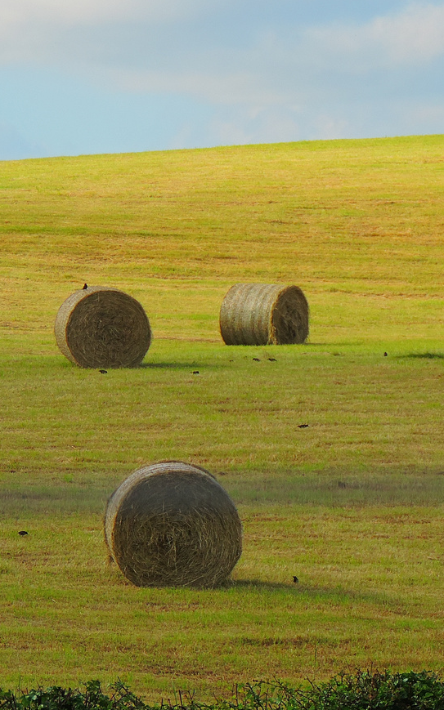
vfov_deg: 4.8
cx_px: 351
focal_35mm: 439
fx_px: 8501
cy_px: 364
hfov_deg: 3.0
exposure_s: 1/400
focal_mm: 44.5
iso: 80
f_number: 4.7
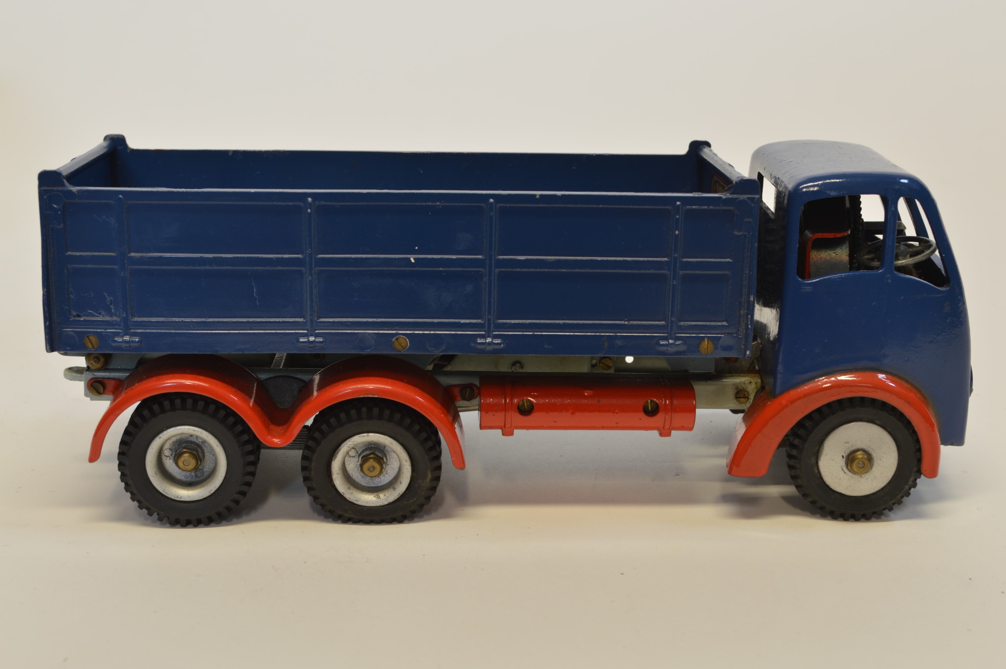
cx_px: 503
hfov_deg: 36.9
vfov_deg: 25.0
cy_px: 334
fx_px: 1508
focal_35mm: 54
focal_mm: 36
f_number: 7.1
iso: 100
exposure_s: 1/4
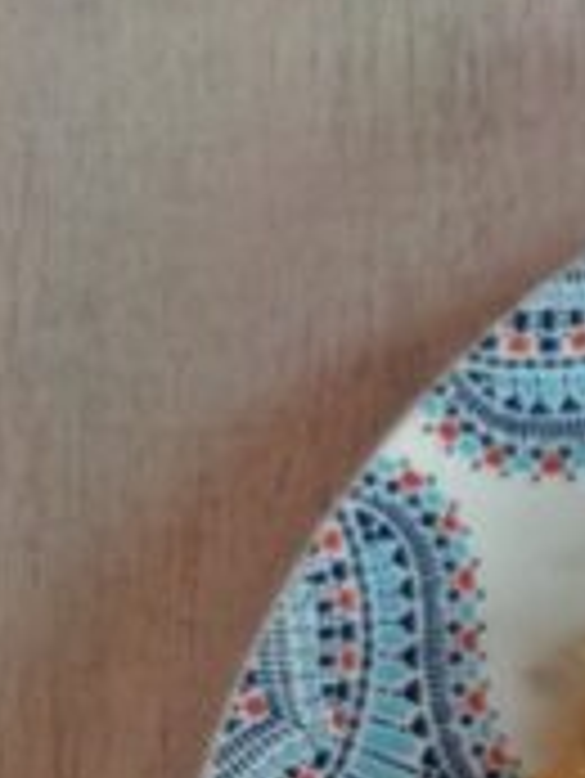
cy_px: 501
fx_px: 7742
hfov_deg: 4.3
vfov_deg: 5.8
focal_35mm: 344
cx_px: 1220
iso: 800
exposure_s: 1/60
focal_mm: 50
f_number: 1.8
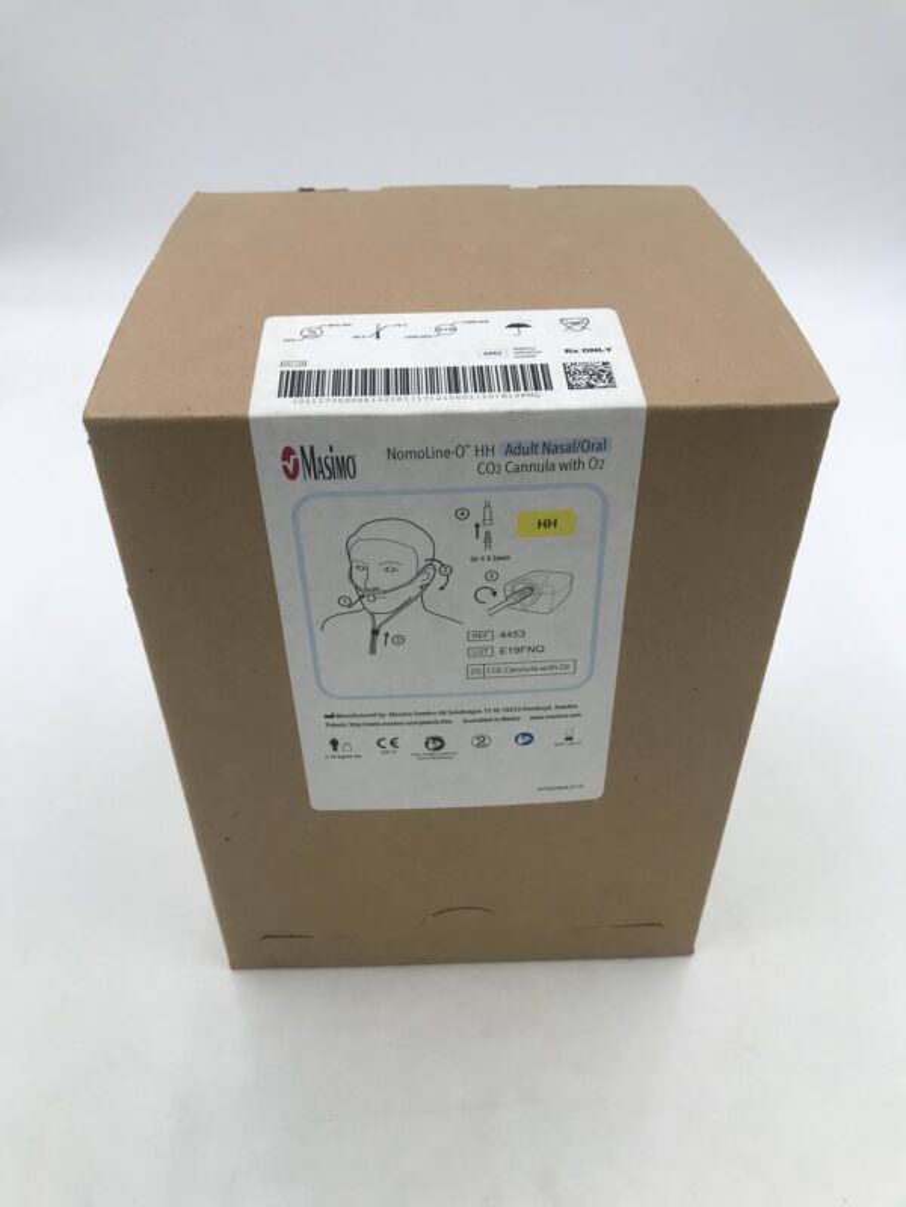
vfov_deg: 63.4
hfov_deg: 49.7
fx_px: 977
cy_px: 604
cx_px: 453
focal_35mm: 28
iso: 40
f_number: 1.8
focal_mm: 3.99
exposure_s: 1/120
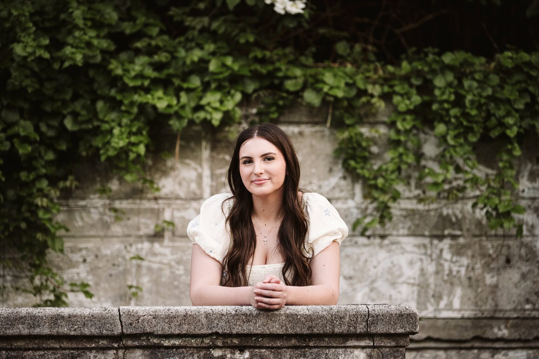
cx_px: 270
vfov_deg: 10.5
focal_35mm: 130
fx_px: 1946
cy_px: 180
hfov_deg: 15.8
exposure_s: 1/400
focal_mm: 130
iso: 500
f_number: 2.8
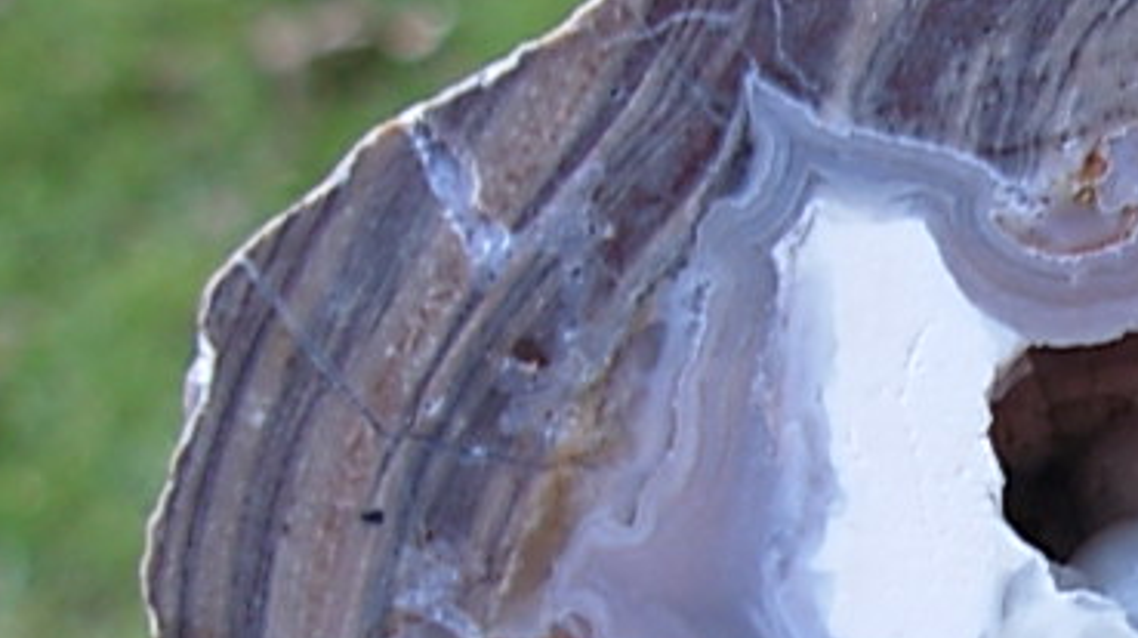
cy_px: 826
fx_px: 3468
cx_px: 1496
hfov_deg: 17.4
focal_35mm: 115
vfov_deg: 10.3
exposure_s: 1/32.9
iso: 50
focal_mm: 6.3
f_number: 2.9
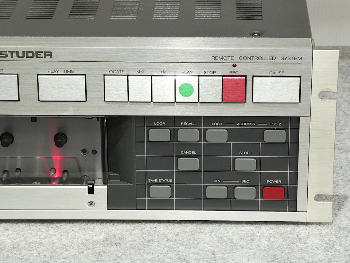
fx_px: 1365
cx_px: 175
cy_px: 132
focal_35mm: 135
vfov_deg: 11.0
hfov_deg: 14.6
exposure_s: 1/13
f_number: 5.6
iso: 400
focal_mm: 24.2
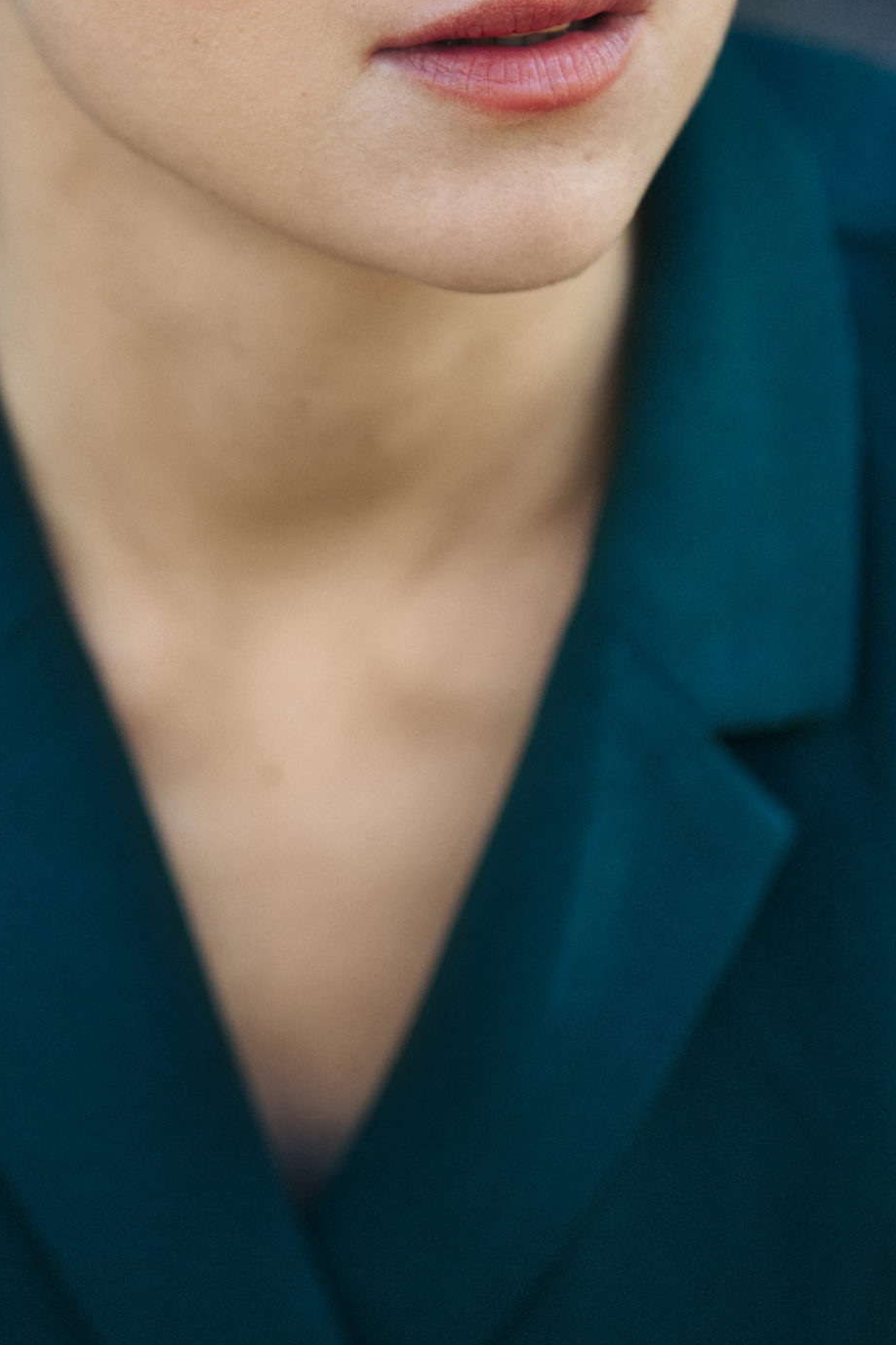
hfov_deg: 4.3
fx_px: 11796
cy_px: 245
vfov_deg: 6.5
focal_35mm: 316
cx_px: 262
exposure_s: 1/640
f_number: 2.8
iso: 200
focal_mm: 170
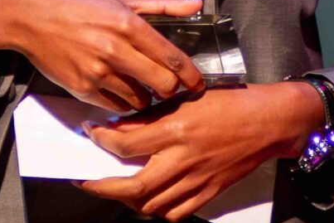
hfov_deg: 1.1
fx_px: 17689
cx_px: 129
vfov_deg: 0.7
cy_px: -260
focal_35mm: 1906
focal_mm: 200
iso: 1000
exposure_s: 1/250
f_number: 2.8
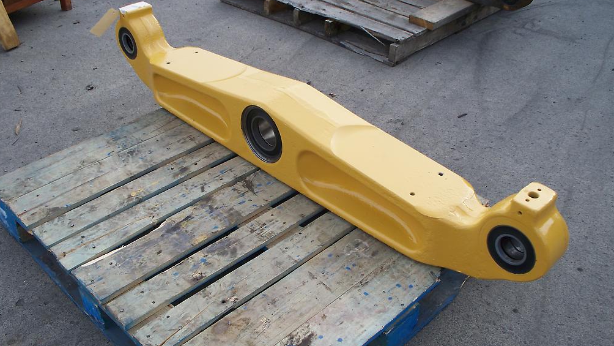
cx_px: 306
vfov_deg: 29.7
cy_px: 167
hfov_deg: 50.5
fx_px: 651
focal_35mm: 40
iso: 64
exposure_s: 1/320
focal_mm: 7.54
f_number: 2.8
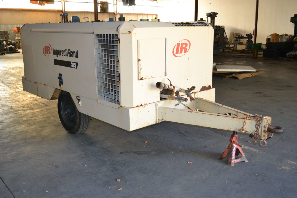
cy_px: 99
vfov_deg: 36.9
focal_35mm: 36
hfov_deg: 53.1
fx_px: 297
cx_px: 148
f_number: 4
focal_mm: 24
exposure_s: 1/60
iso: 1400
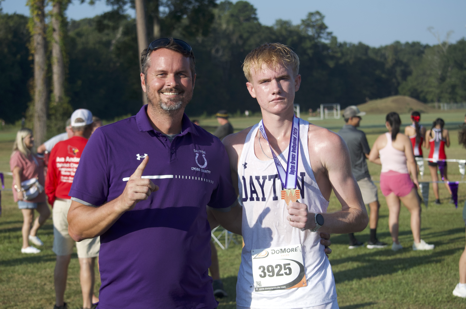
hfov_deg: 24.7
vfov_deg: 16.5
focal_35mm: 82
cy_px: 154
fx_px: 1066
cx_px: 233
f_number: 6.3
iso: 400
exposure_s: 1/1600
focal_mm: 55
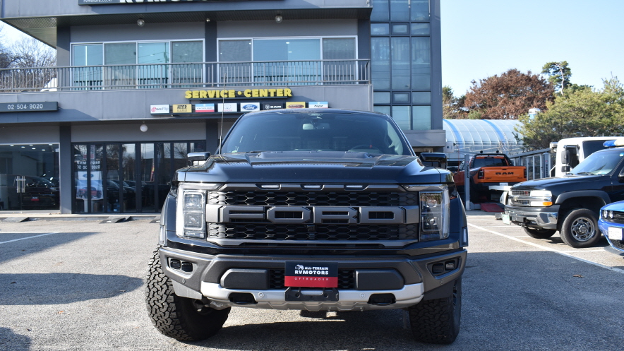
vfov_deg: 36.6
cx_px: 313
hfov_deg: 61.0
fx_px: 529
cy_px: 200
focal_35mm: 32
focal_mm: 20
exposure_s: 1/250
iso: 200
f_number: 6.3
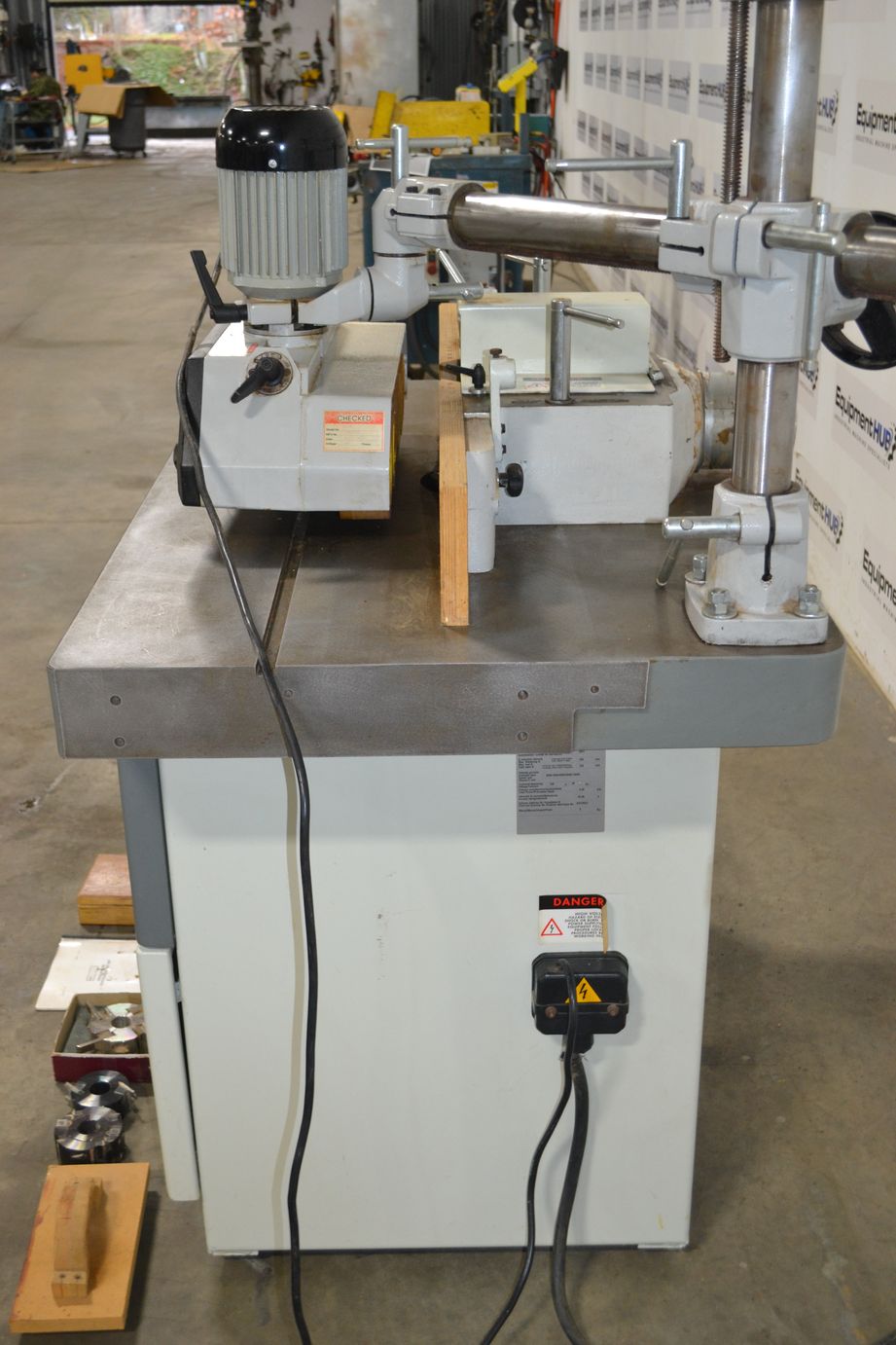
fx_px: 1456
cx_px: 448
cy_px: 672
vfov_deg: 49.6
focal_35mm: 39
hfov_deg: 34.2
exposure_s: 1/60
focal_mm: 26
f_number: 4.2
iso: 900
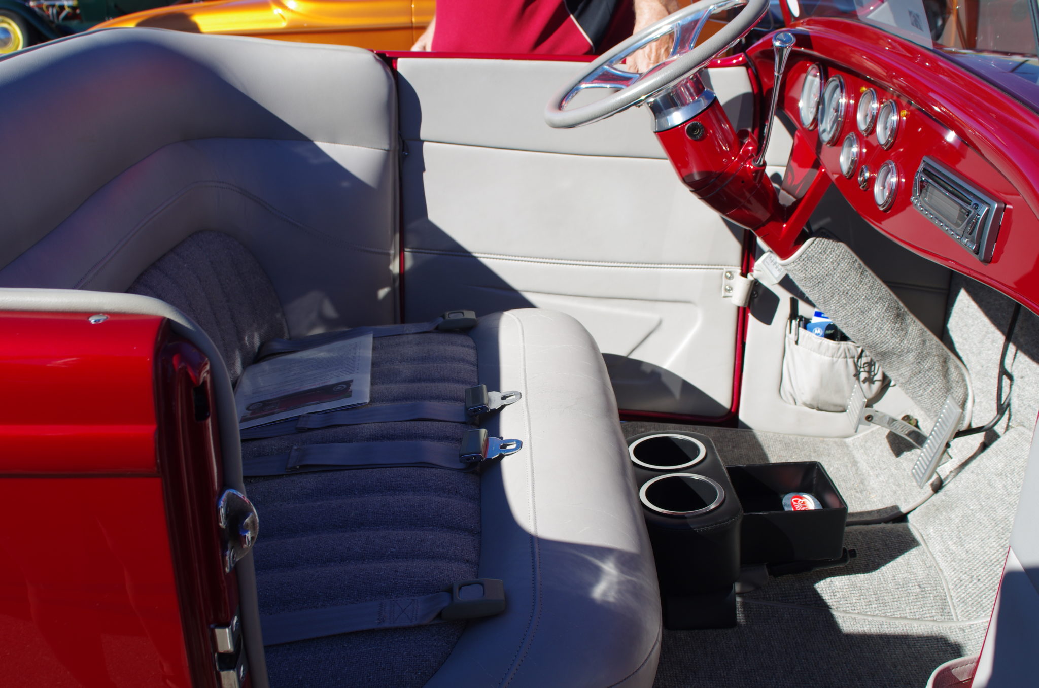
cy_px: 344
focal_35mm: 36
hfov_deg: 53.2
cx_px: 520
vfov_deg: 36.7
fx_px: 1037
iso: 100
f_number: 5.6
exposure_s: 1/160
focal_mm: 24
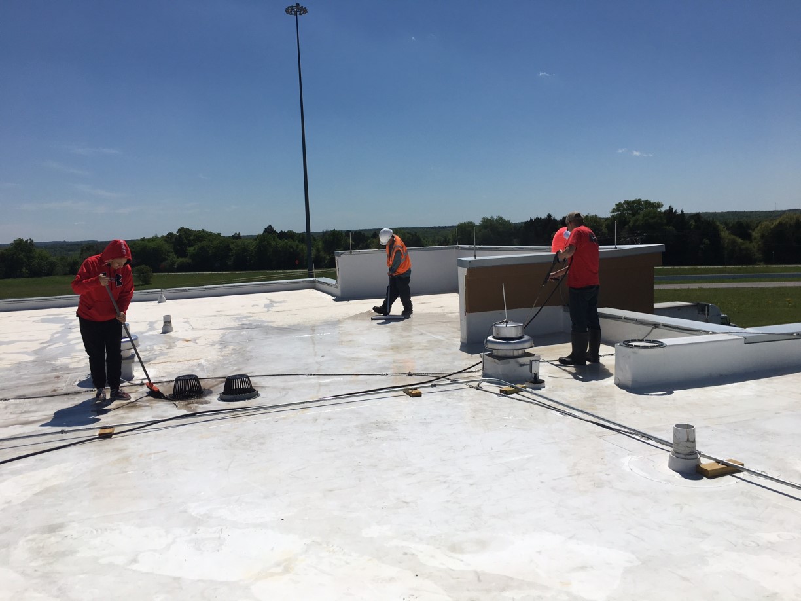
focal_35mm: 29
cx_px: 400
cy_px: 300
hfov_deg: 61.7
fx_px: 671
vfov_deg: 48.2
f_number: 2.2
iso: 25
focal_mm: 4.15
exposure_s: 1/5917
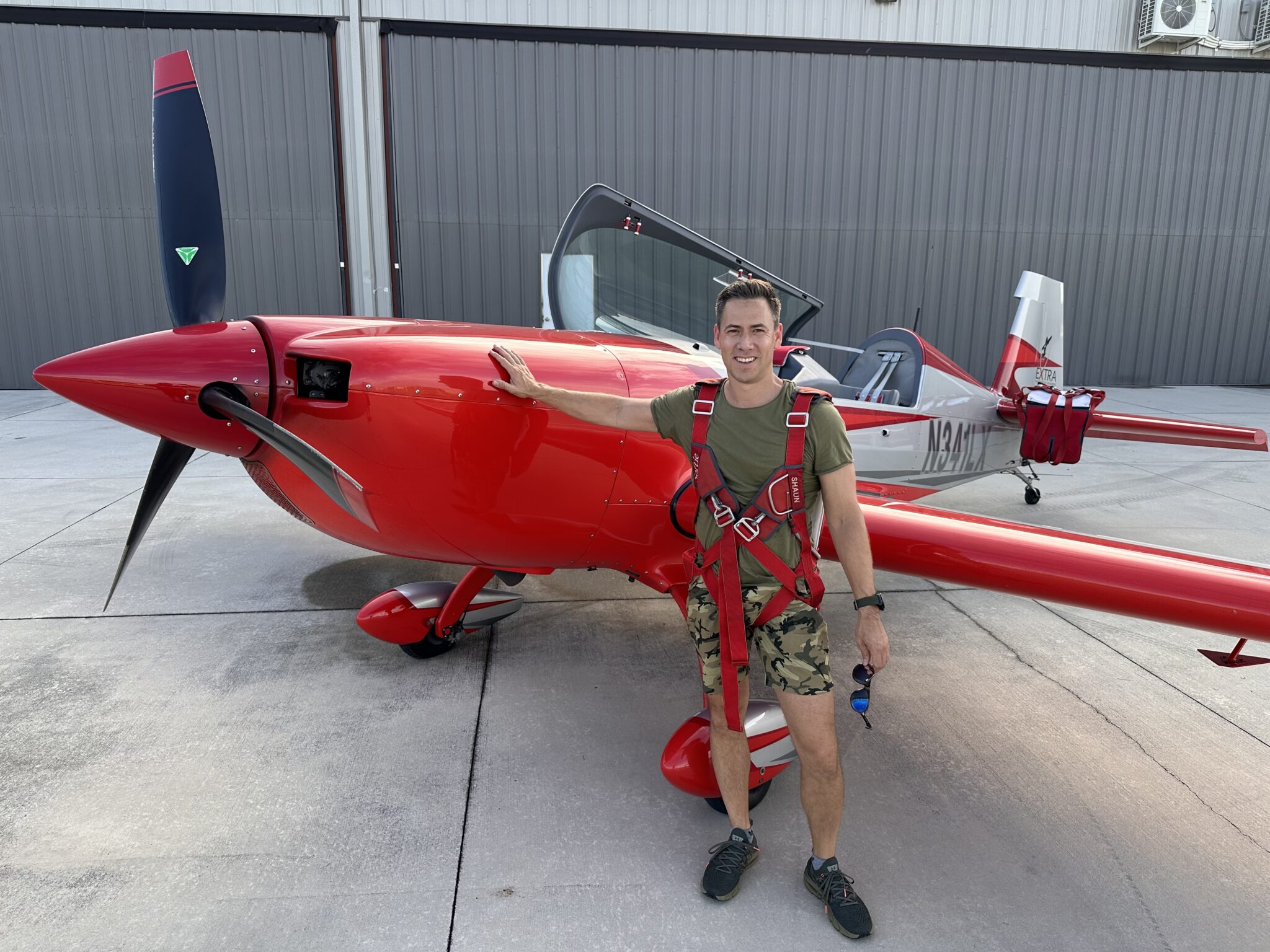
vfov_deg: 56.8
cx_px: 635
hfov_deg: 71.6
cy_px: 476
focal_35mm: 24
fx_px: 881
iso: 80
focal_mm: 6.86
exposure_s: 1/564
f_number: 1.78
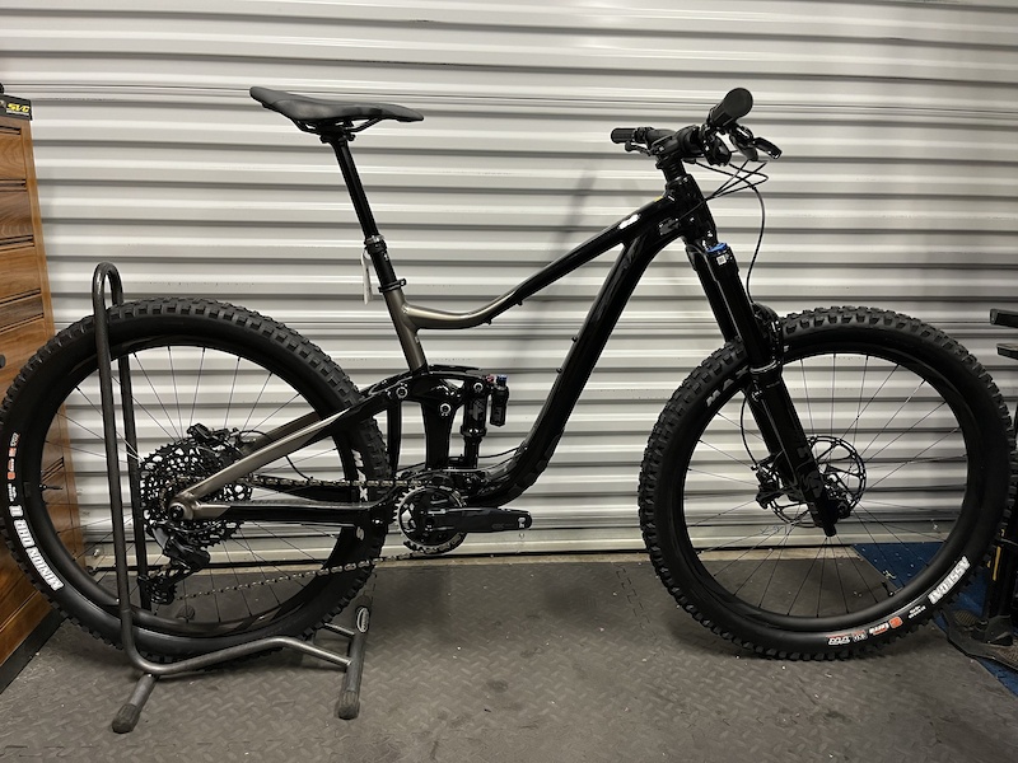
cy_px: 382
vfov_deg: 53.1
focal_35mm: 26
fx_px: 765
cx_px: 509
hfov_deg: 67.3
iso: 200
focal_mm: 5.1
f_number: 1.6
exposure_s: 1/60
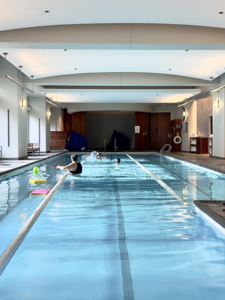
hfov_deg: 34.3
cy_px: 143
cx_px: 120
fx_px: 364
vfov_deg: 44.8
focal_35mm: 42
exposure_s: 1/120
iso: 50
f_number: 1.5
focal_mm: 5.7
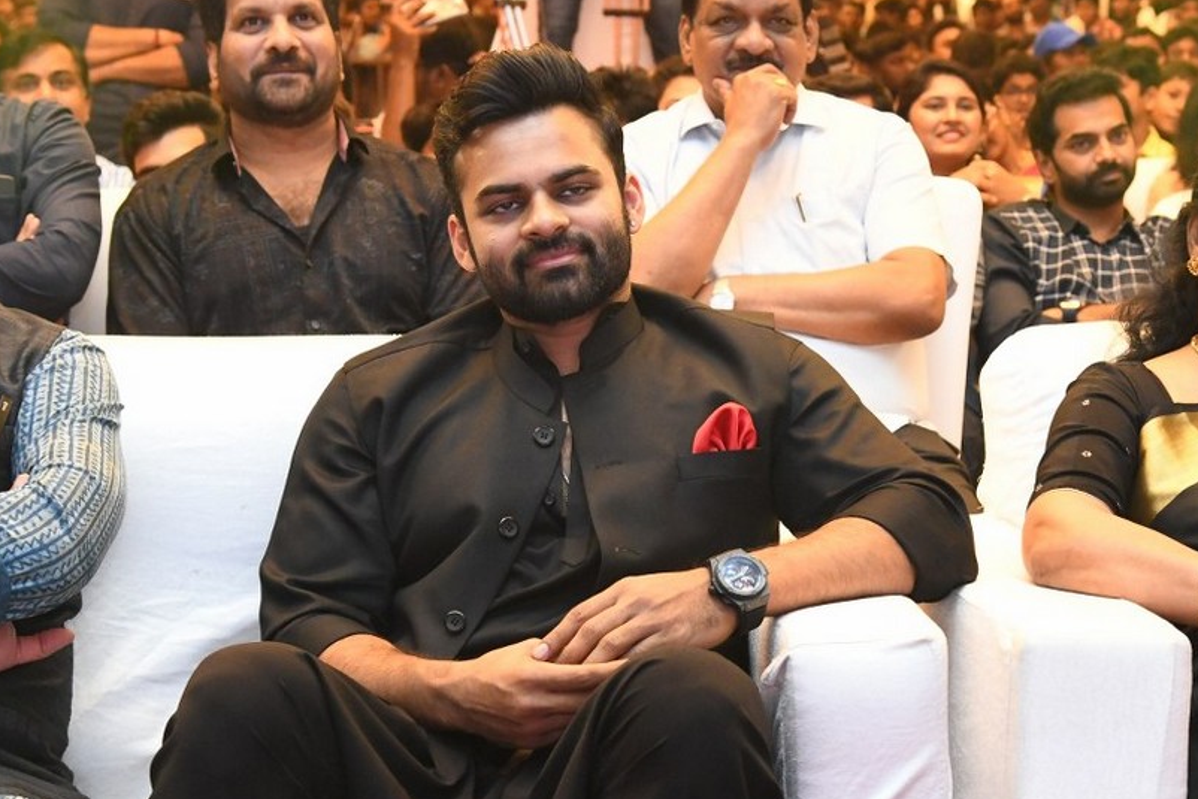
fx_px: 3495
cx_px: 668
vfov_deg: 13.0
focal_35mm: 105
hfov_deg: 19.4
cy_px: 456
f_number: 5.6
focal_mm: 52
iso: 5000
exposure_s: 1/125
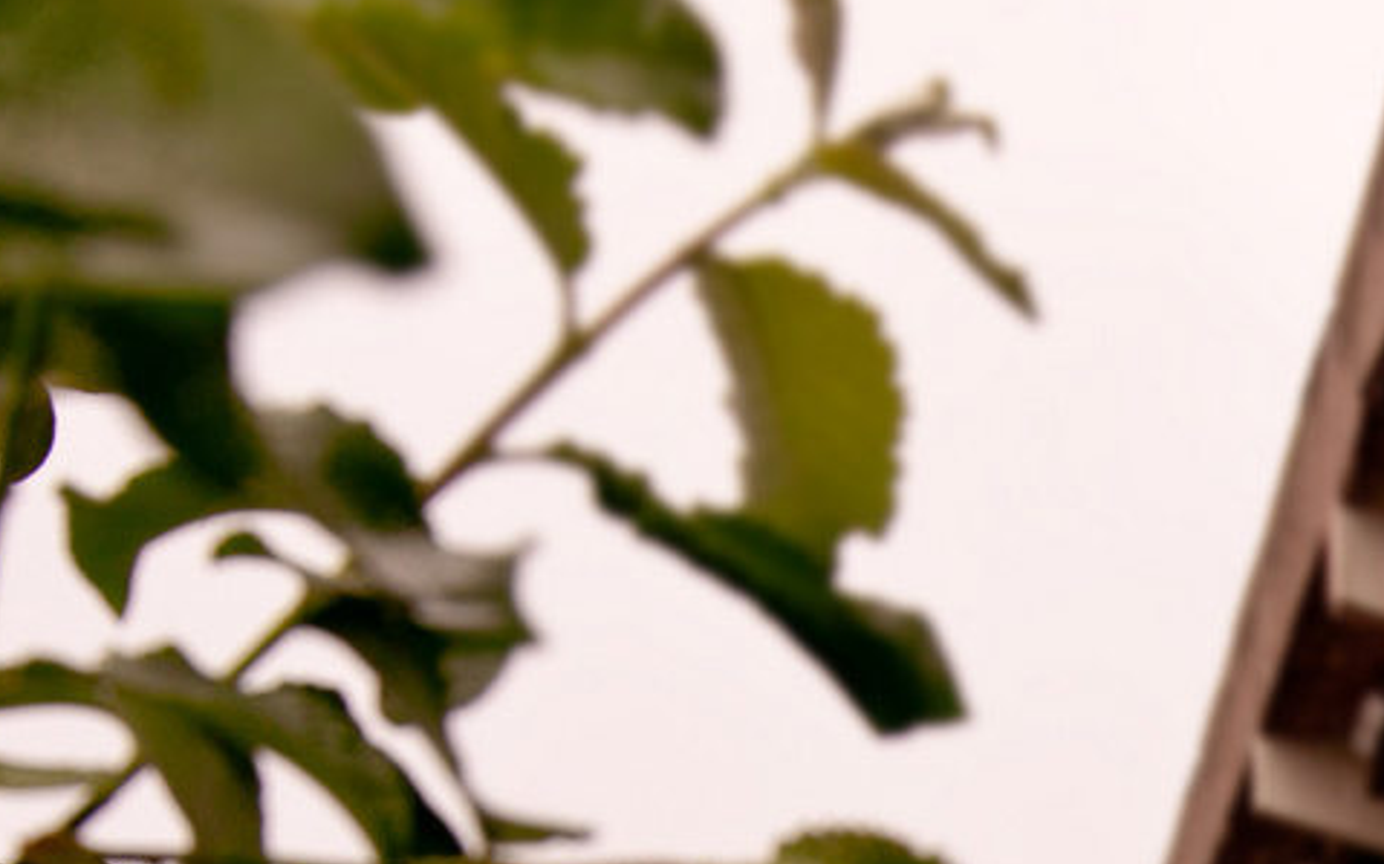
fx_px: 7428
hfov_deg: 10.4
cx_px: 1731
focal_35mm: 197
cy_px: 1491
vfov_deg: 6.5
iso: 200
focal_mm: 38
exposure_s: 1/200
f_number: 7.1
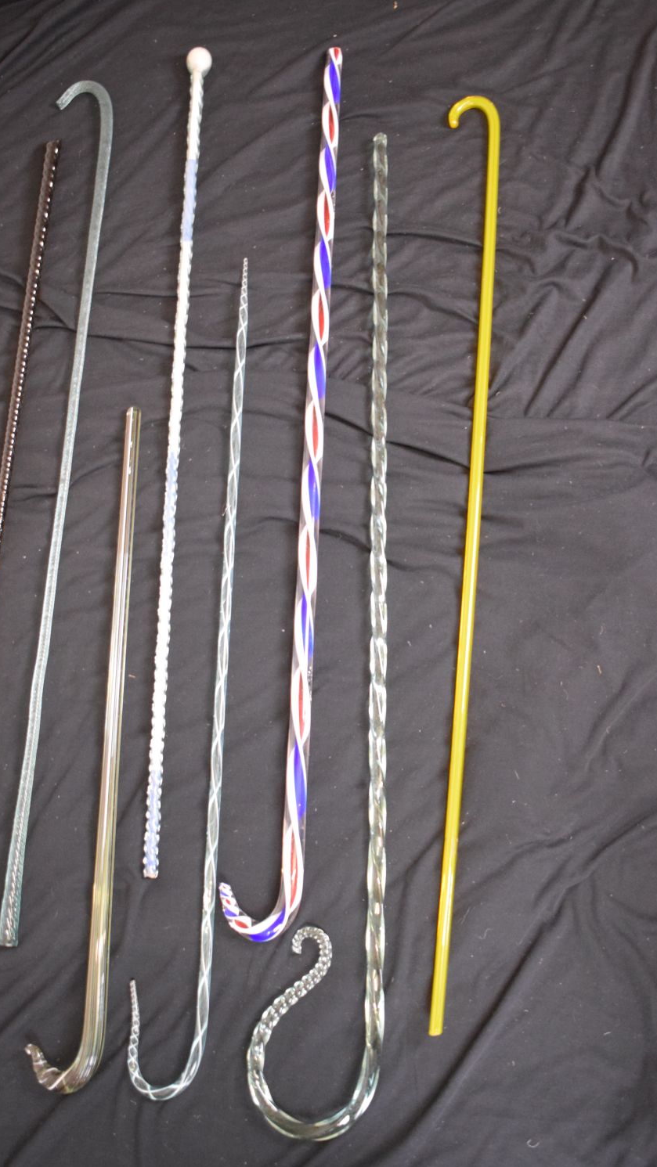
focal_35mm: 40
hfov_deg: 30.0
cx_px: 296
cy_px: 581
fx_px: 1224
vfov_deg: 51.0
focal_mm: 25
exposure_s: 1/40
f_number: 4
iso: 3200
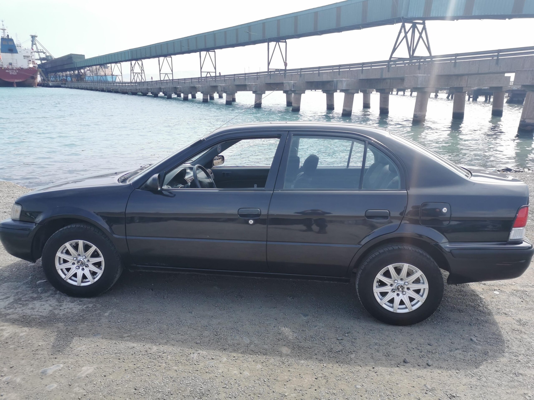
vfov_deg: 51.4
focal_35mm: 27
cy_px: 200
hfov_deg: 65.3
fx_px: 417
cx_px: 267
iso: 50
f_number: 1.8
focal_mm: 5.58
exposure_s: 1/1458
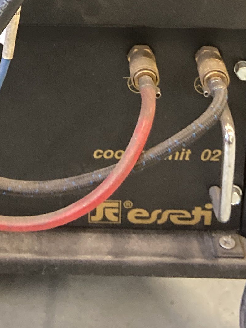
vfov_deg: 17.4
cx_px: -4
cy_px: -191
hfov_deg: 14.7
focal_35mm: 99
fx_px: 938
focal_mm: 4.25
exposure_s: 1/25
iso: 500
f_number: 1.8
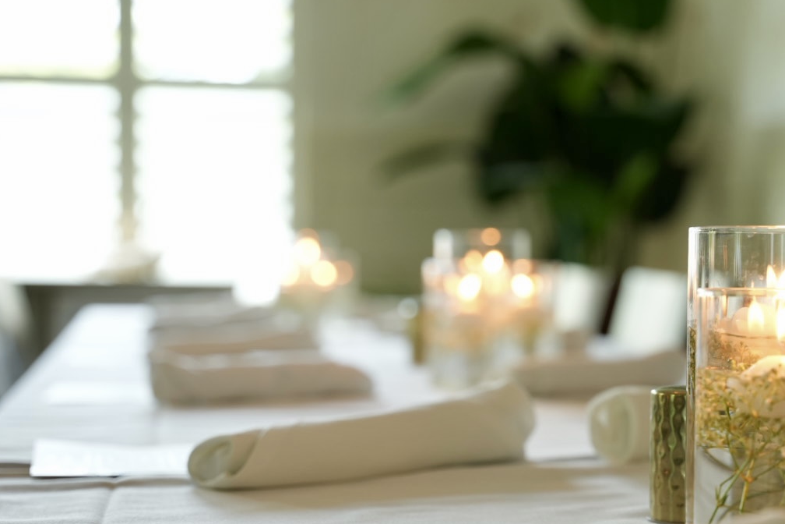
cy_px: 399
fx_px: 1857
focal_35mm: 85
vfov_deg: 16.0
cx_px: 524
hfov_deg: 23.8
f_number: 3.2
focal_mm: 53.1
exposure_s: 1/100
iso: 640
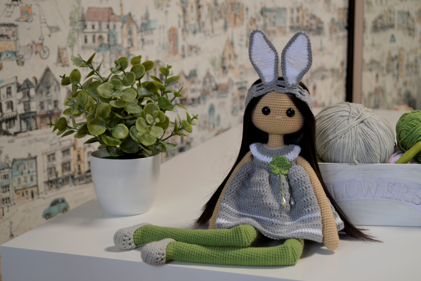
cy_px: 140
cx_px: 210
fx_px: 631
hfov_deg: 36.9
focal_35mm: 54
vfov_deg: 25.1
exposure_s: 1/25
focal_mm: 36
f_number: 5
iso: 400
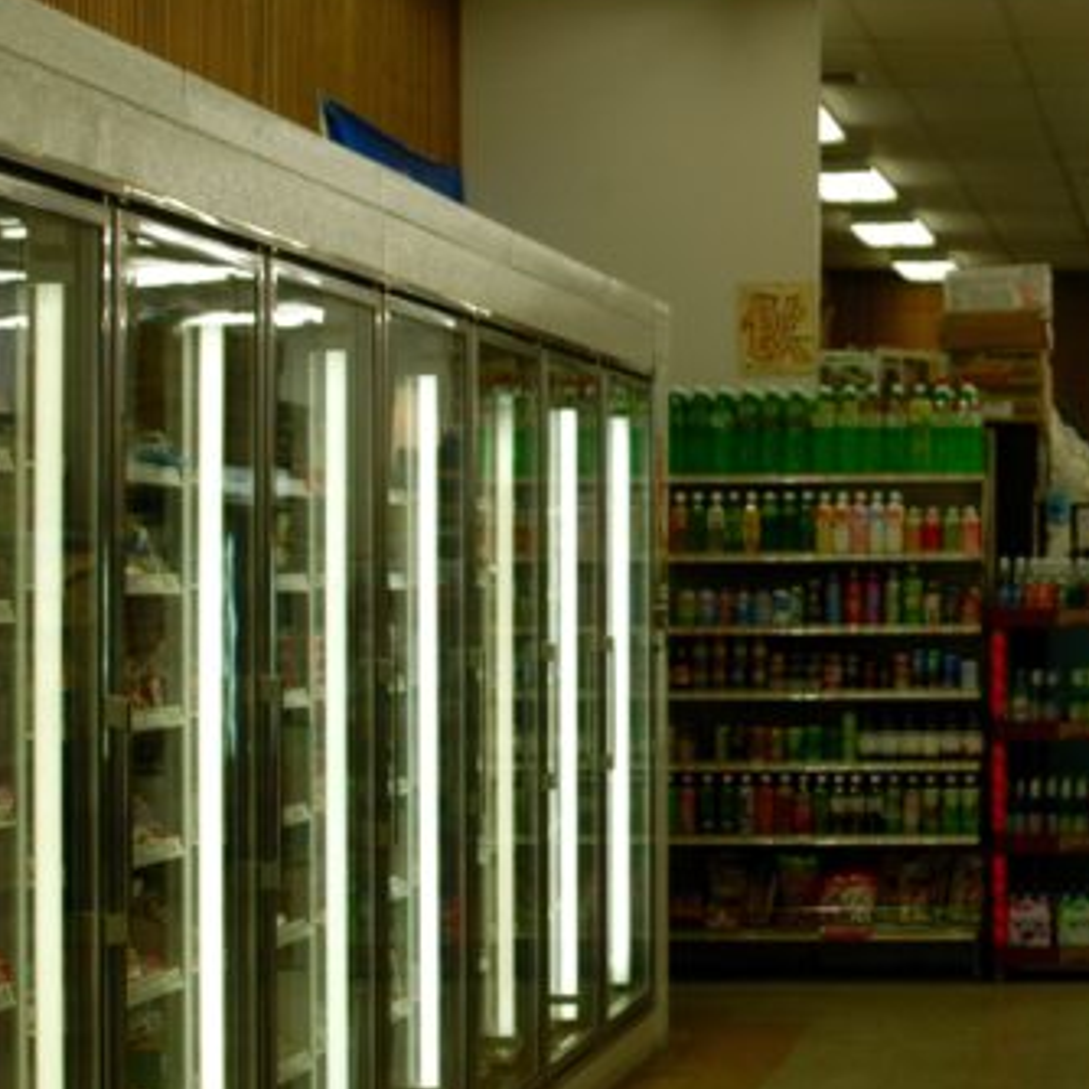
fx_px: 2919
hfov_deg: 20.2
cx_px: 1190
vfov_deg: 21.1
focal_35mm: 82
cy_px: 530
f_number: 4.5
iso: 400
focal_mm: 28
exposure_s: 1/125
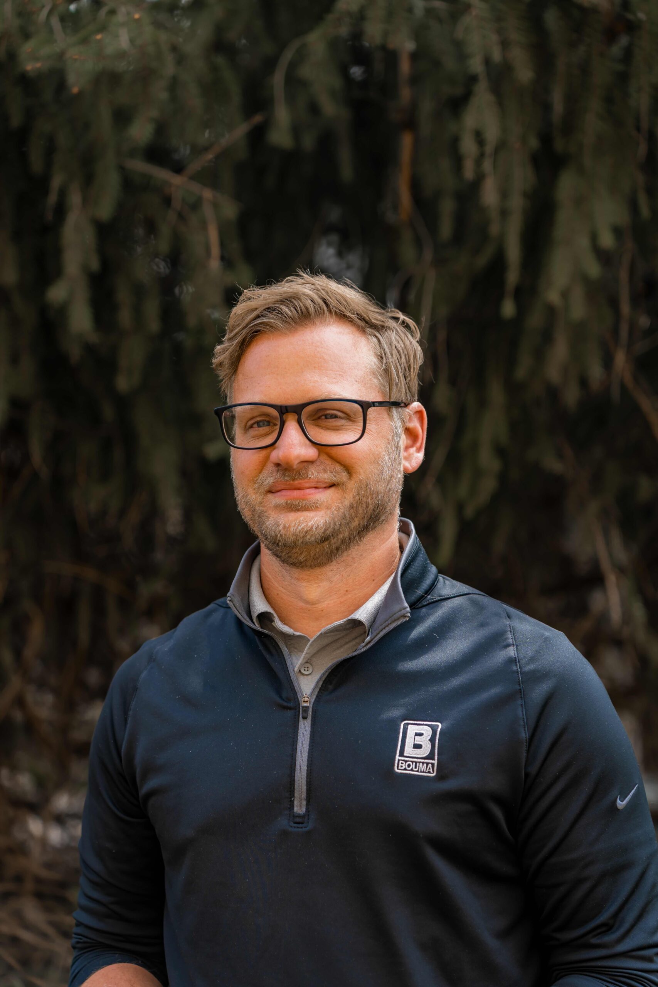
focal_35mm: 75
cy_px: 494
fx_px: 2056
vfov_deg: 27.0
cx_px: 329
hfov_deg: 18.2
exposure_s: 1/500
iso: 100
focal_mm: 75
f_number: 2.8
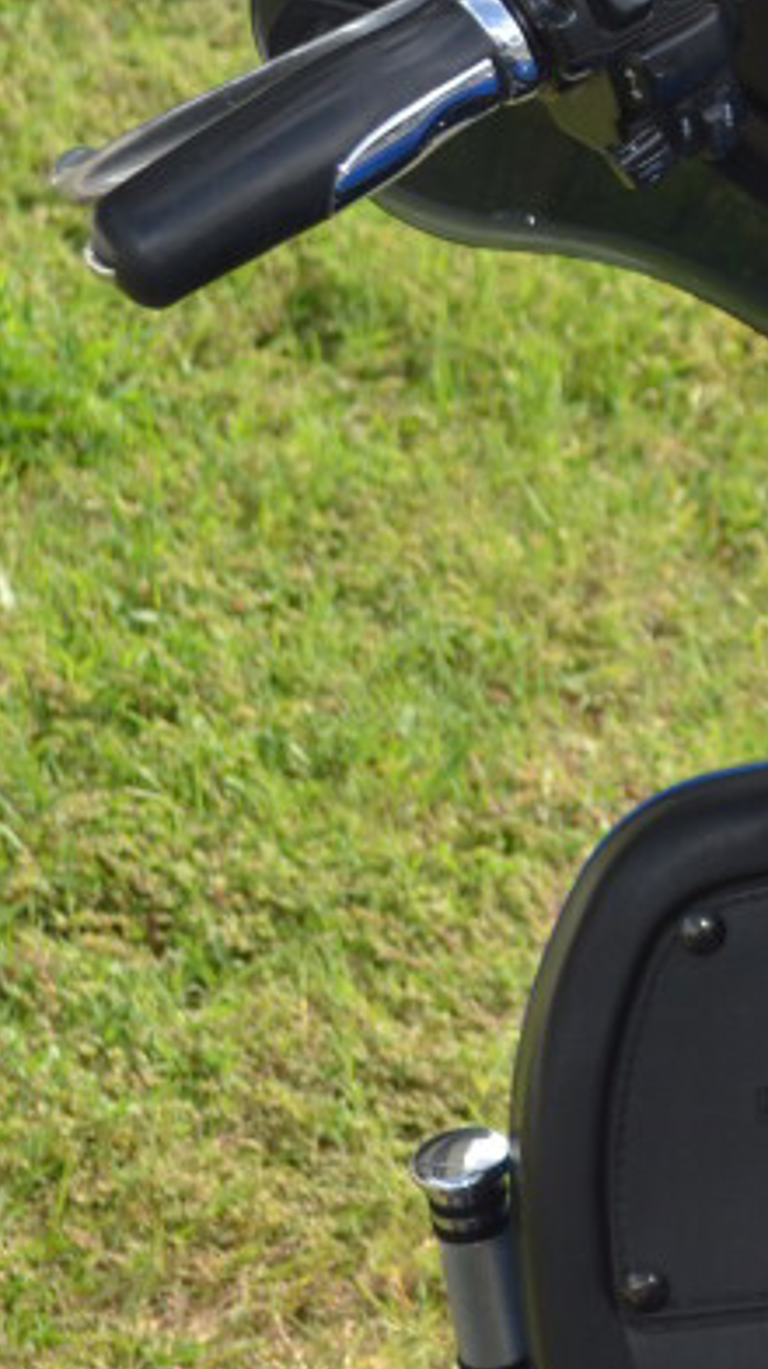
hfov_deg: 7.5
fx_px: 5585
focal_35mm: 154
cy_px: 108
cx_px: 1704
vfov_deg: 13.8
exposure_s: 1/200
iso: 100
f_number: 6.3
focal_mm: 32
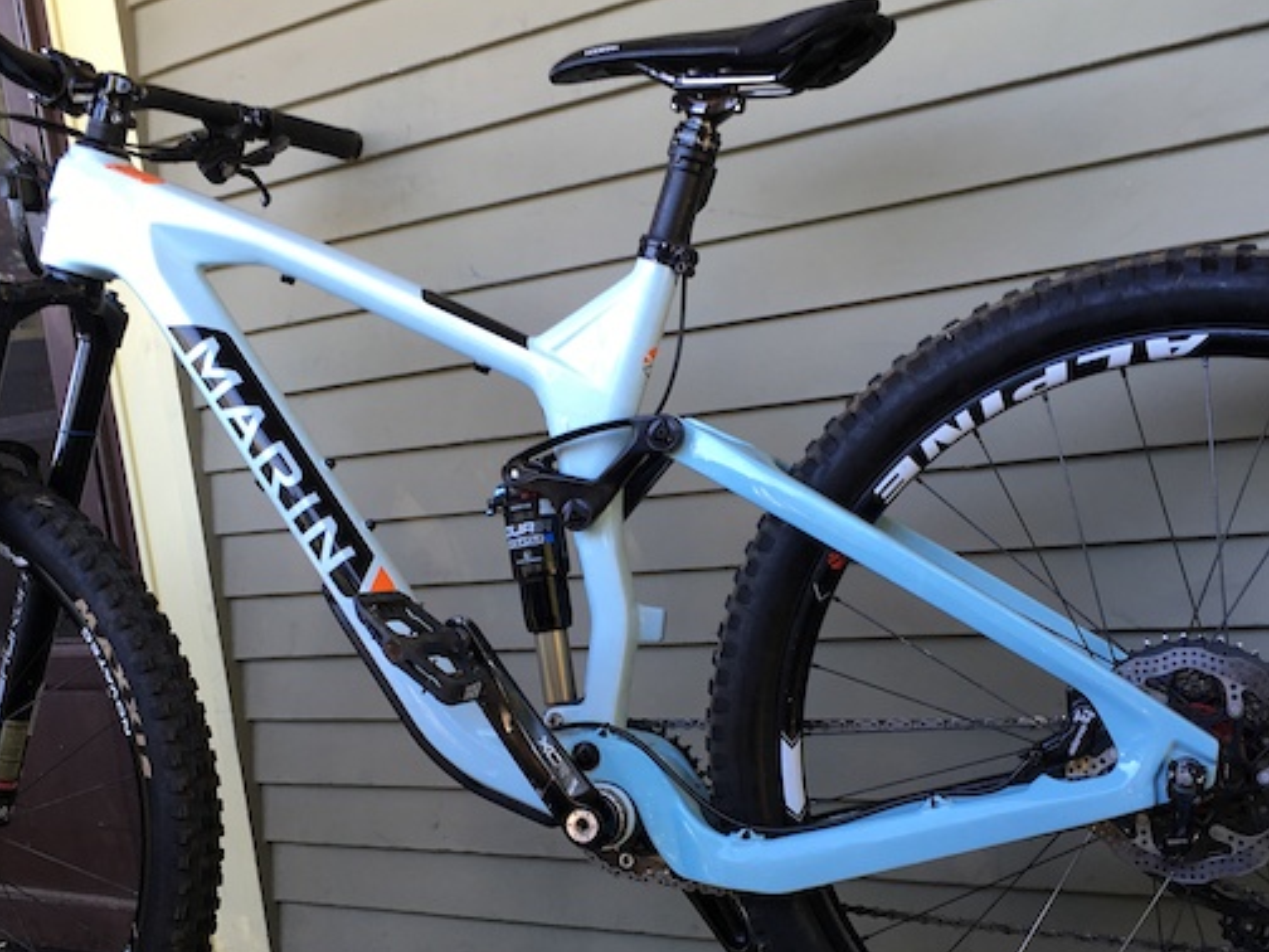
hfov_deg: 41.2
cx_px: 554
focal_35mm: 46
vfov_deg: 31.3
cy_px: 642
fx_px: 1686
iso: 32
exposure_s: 1/40
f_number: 2.2
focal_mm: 4.15
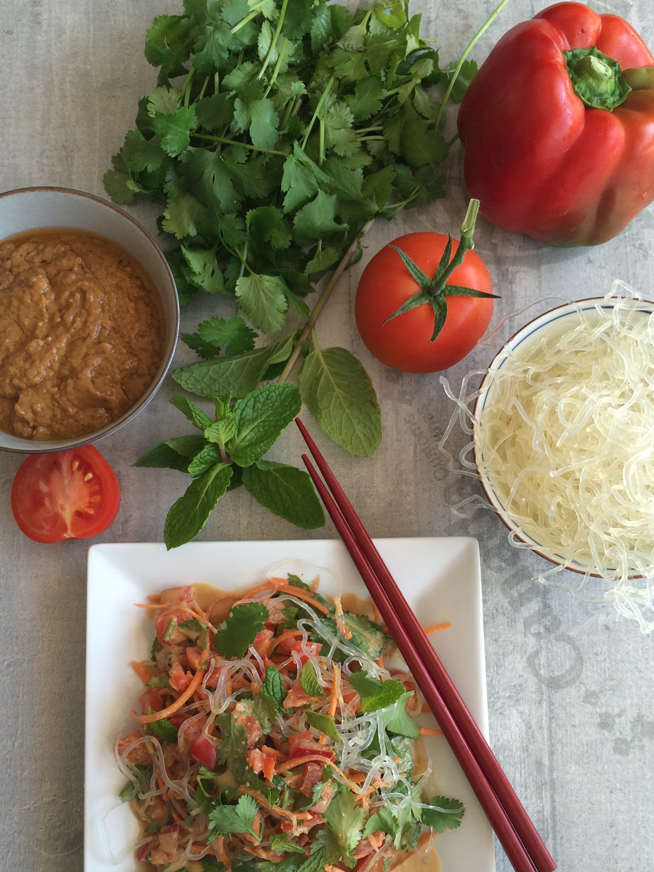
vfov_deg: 50.1
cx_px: 332
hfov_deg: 38.7
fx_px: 932
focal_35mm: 37
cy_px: 470
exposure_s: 1/120
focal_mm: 4.15
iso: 40
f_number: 2.2
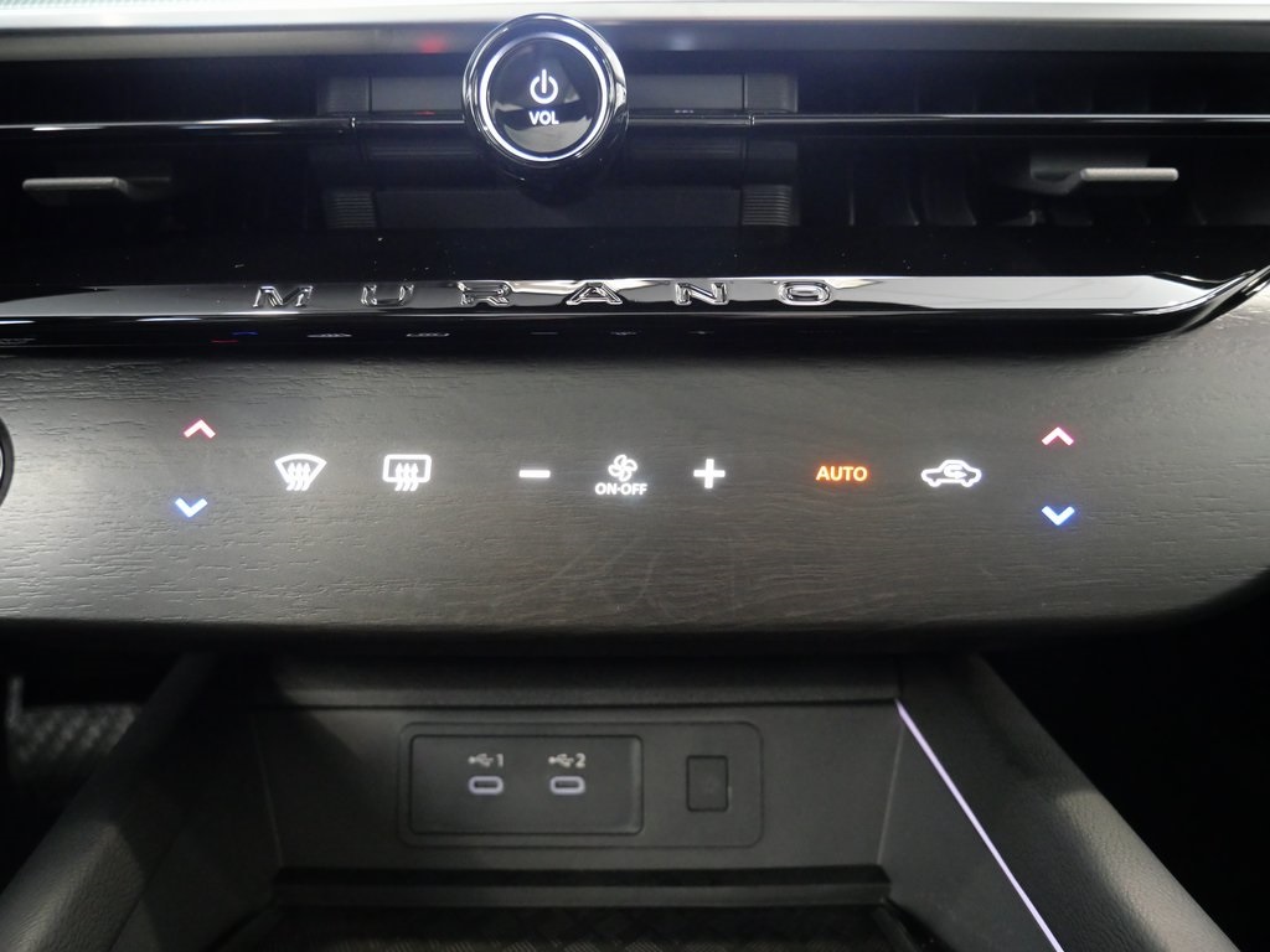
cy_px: 476
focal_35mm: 24
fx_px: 881
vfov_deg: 56.8
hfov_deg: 71.6
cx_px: 635
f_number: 3.5
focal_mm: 12
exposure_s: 1/15
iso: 3200
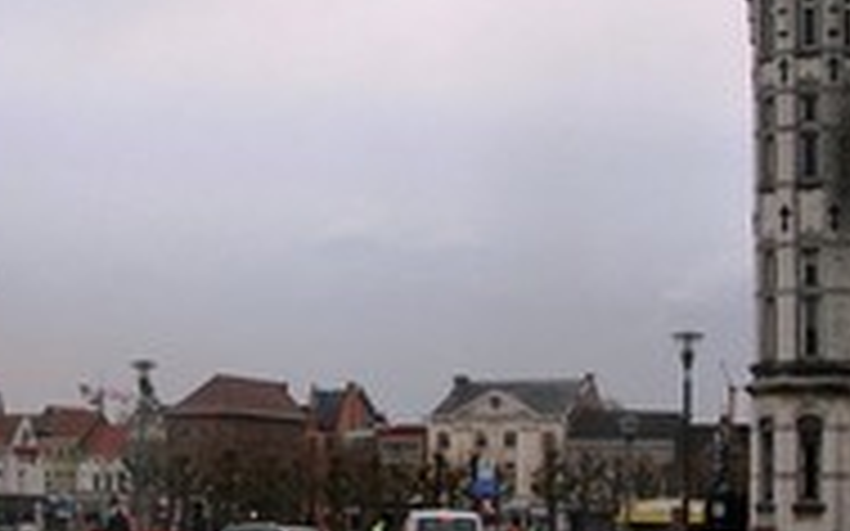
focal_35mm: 101
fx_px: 2339
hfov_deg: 20.5
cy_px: 344
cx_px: 265
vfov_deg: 12.9
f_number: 3.7
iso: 50
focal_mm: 6
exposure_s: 1/766
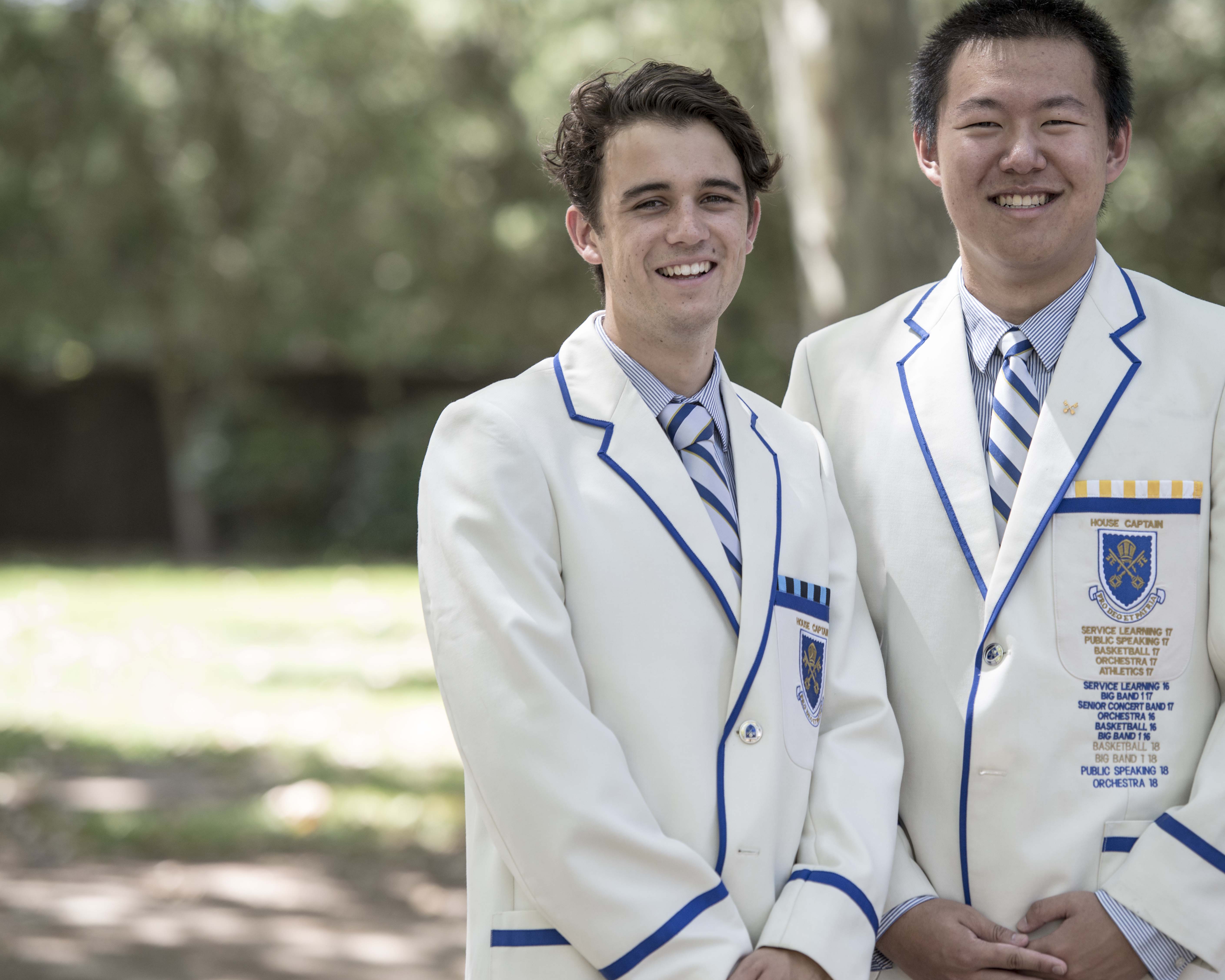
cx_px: 790
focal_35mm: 184
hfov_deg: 10.5
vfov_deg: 8.4
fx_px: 6671
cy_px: 458
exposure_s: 1/400
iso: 400
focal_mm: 150
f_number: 3.5
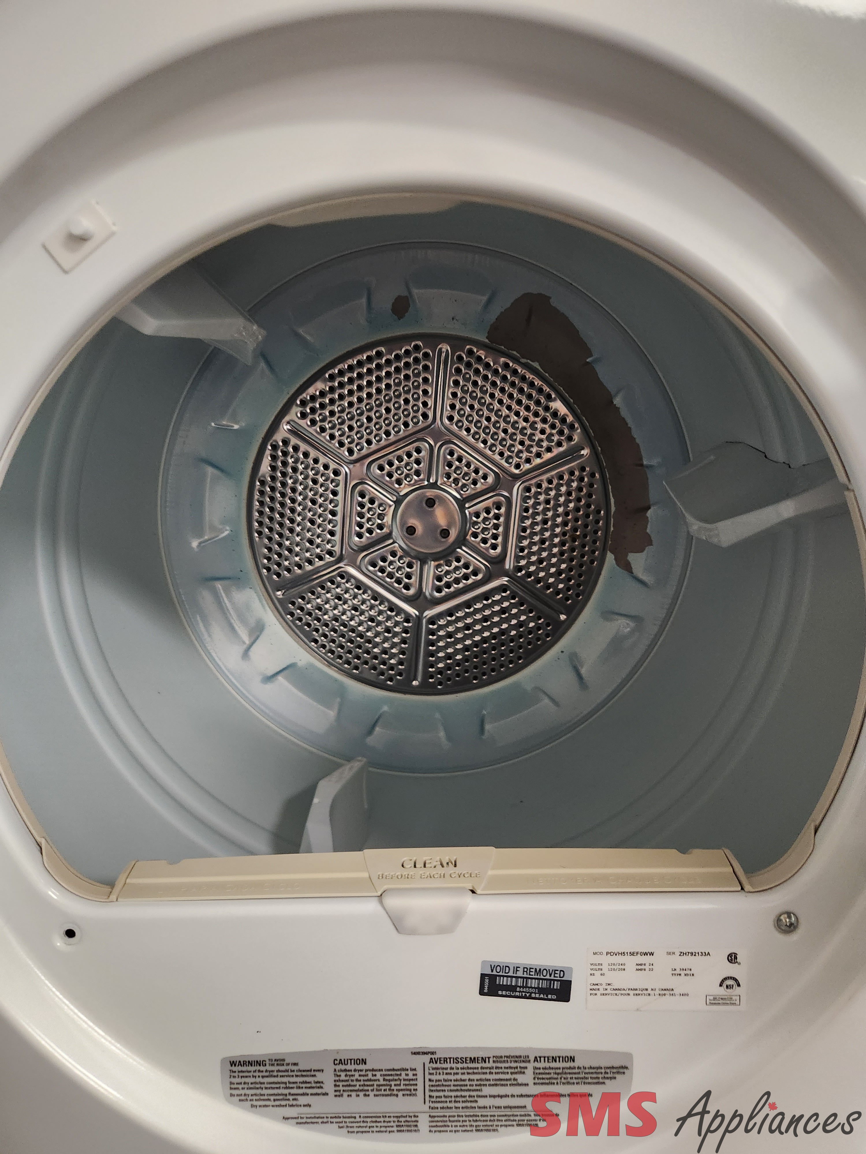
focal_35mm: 23
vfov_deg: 73.9
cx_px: 433
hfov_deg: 58.9
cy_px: 577
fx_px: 767
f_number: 1.8
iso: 640
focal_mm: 5.4
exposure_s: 1/30
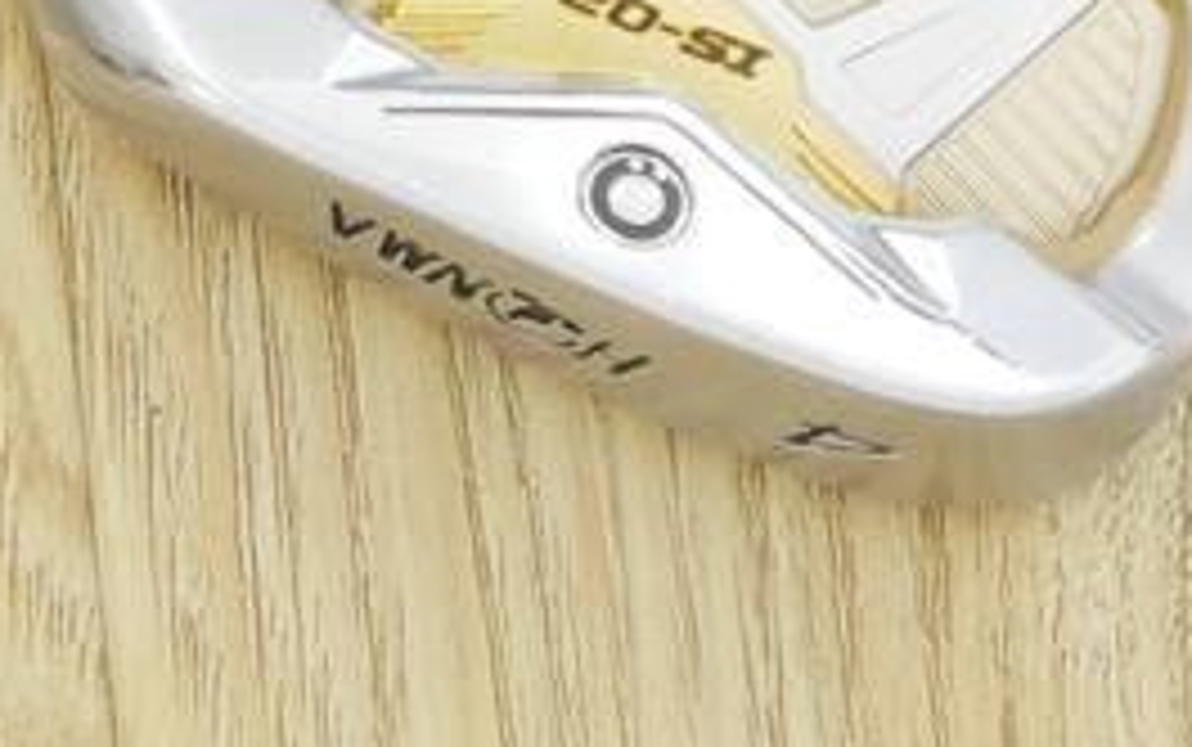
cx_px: -308
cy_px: -1192
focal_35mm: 256
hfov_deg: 8.1
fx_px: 8322
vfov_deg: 5.0
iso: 1600
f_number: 4.5
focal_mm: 25
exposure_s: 1/40
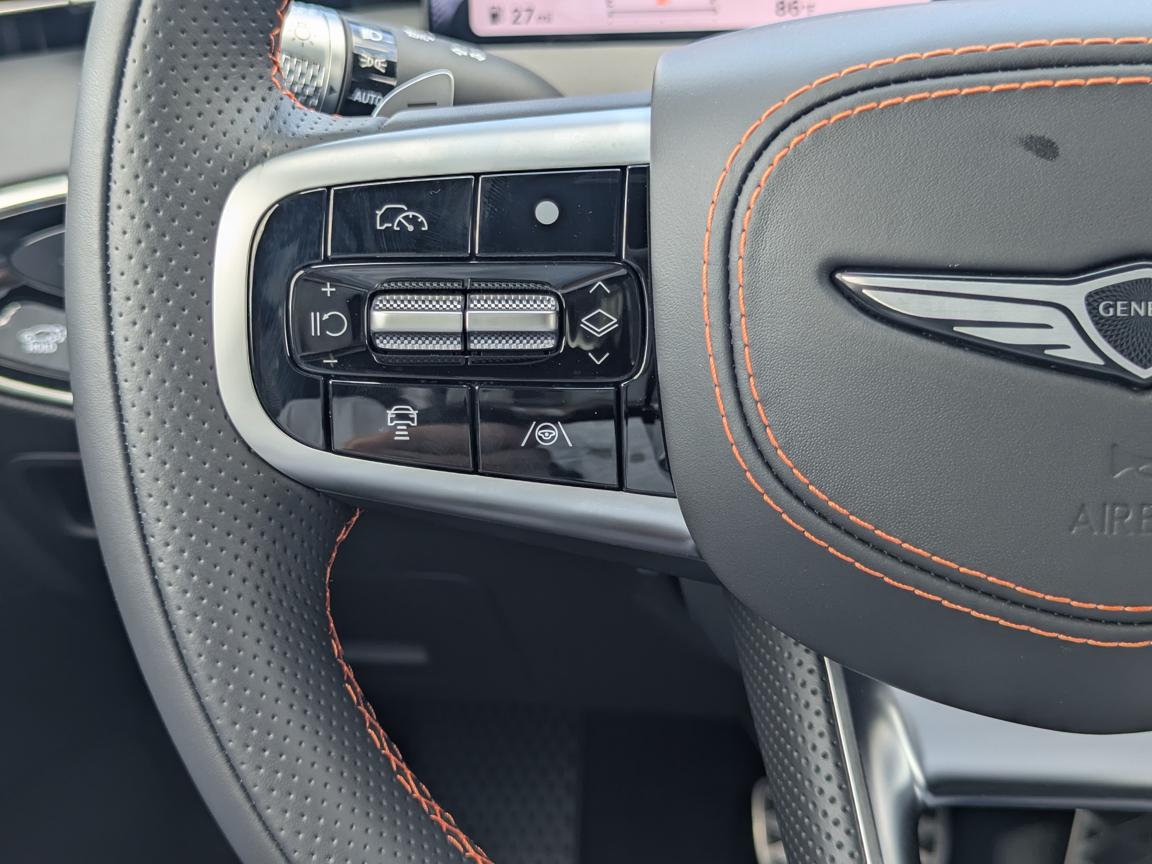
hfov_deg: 39.7
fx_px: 1597
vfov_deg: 30.3
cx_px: 576
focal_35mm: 48
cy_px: 432
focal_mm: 6.81
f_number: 1.85
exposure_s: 1/228
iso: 40
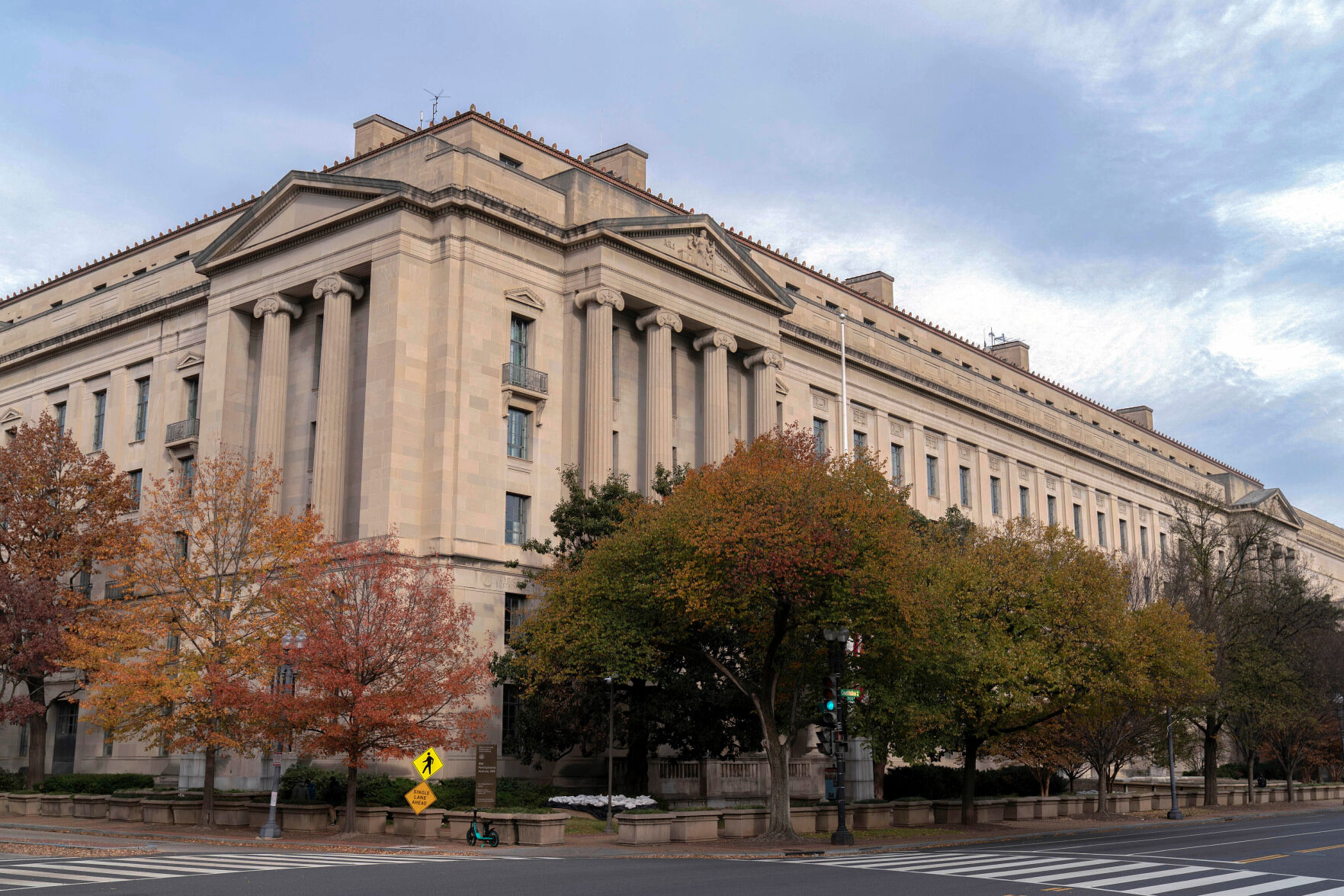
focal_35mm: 37
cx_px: 672
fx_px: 1381
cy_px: 448
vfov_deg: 35.9
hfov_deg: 51.9
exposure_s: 1/500
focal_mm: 37
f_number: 4.5
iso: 100
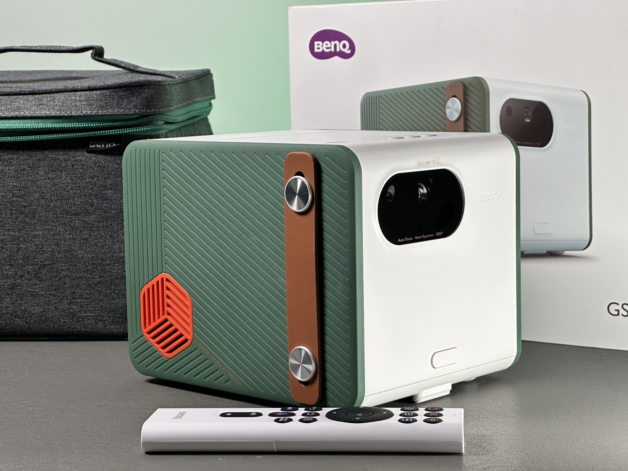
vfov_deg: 19.1
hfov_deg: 25.3
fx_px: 1397
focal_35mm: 77
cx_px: 314
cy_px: 236
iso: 80
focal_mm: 9
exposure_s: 1/99
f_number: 2.8
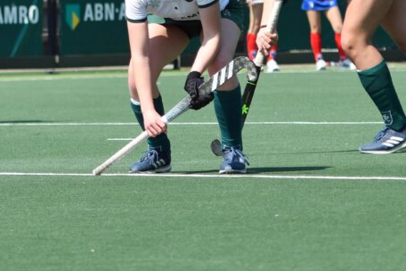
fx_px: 4454
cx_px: 158
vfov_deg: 3.5
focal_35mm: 395
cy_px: 8
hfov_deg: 5.2
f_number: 4
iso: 200
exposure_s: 1/2000
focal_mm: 100
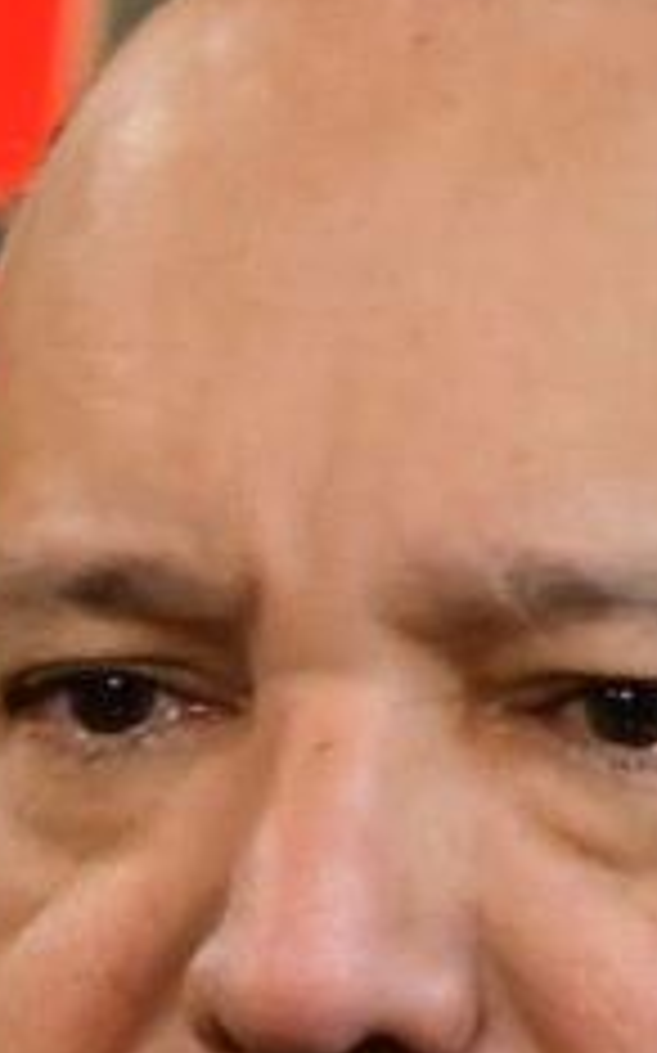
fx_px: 26905
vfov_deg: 2.2
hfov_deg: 1.4
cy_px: 1861
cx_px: 153
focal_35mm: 938
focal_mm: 70
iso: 1250
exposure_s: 1/160
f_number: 4.5
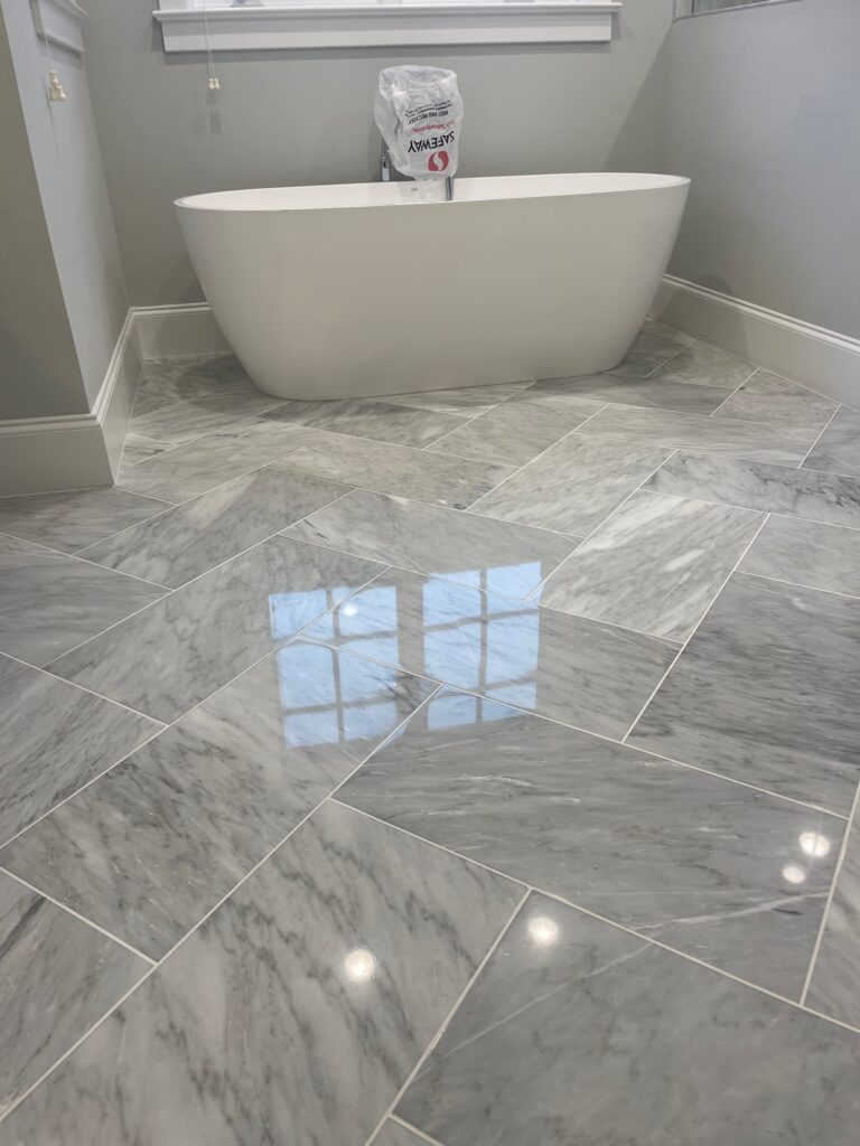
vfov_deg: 67.3
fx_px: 861
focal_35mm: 26
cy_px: 573
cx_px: 430
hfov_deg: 53.1
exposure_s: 1/120
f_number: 1.6
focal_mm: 5.1
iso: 50
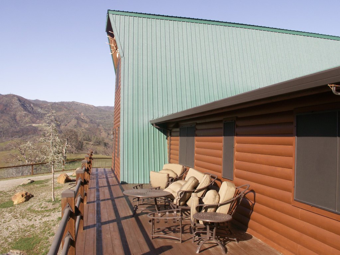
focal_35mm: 35
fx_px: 344
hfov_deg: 52.6
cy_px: 128
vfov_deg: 40.7
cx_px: 170
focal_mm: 5.86
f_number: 6.3
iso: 50
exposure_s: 1/200
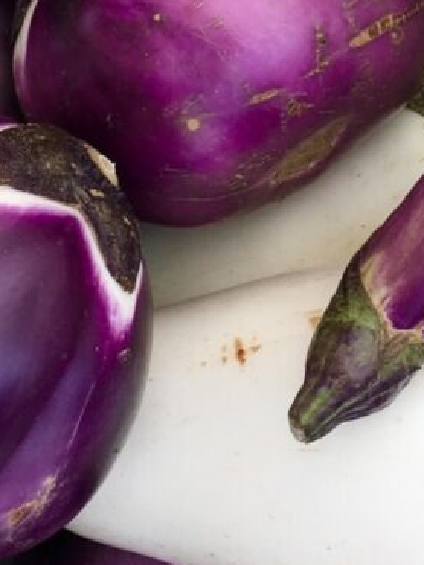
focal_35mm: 120
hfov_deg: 12.1
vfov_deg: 16.0
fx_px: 1961
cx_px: 482
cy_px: -35
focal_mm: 4.15
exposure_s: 1/641
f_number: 2.2
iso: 25
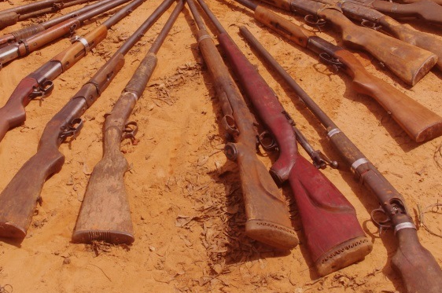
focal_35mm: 62
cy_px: 86
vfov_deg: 21.7
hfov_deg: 32.4
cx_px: 189
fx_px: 760
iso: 200
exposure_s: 1/125
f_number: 11
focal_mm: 23.13
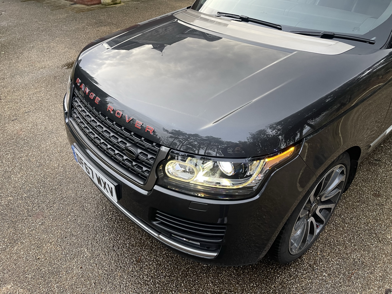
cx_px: 196
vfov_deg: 53.1
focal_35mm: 26
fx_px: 294
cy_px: 147
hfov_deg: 67.3
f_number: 1.6
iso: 250
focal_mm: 5.1
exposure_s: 1/59
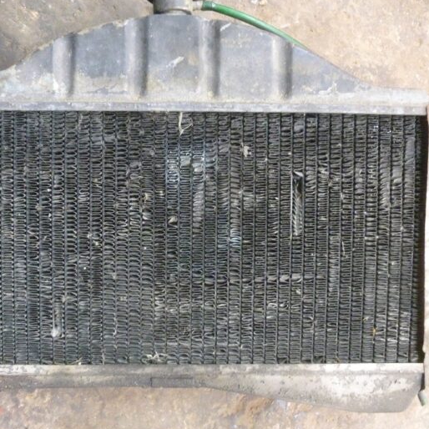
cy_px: 211
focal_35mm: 37
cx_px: 173
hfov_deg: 44.7
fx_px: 519
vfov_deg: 44.9
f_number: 3.3
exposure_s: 1/8
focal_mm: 5
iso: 800
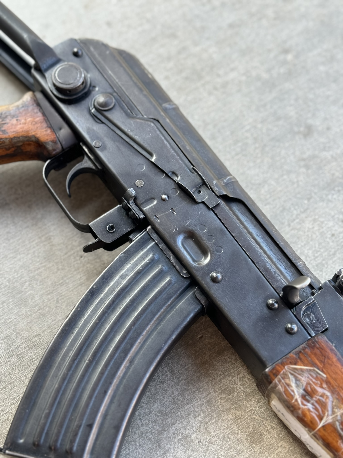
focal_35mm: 48
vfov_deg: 39.7
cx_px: 172
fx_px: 634
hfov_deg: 30.3
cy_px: 229
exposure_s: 1/164
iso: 80
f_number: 1.78
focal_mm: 6.76
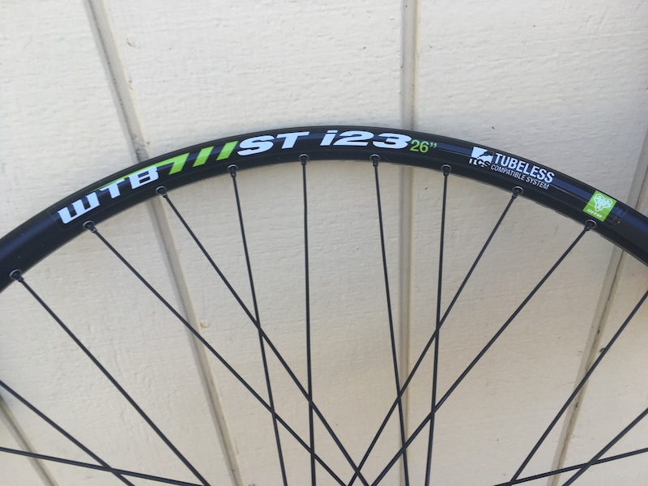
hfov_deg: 61.7
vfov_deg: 48.2
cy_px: 243
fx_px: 543
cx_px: 324
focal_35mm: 29
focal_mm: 4.15
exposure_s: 1/120
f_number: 2.2
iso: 32
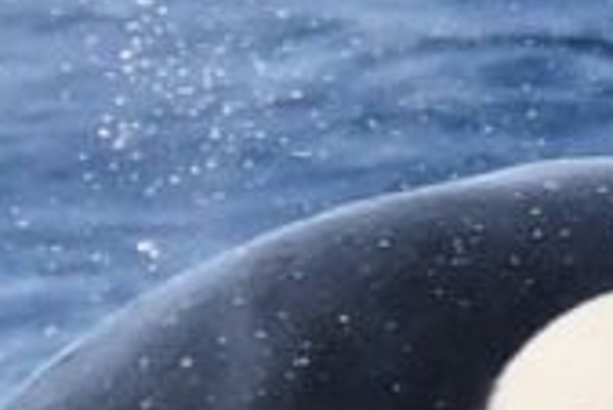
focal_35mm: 2628
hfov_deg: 0.8
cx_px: 80
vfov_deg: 0.5
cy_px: 724
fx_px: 44786
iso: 400
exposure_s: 1/2000
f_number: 8
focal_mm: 370
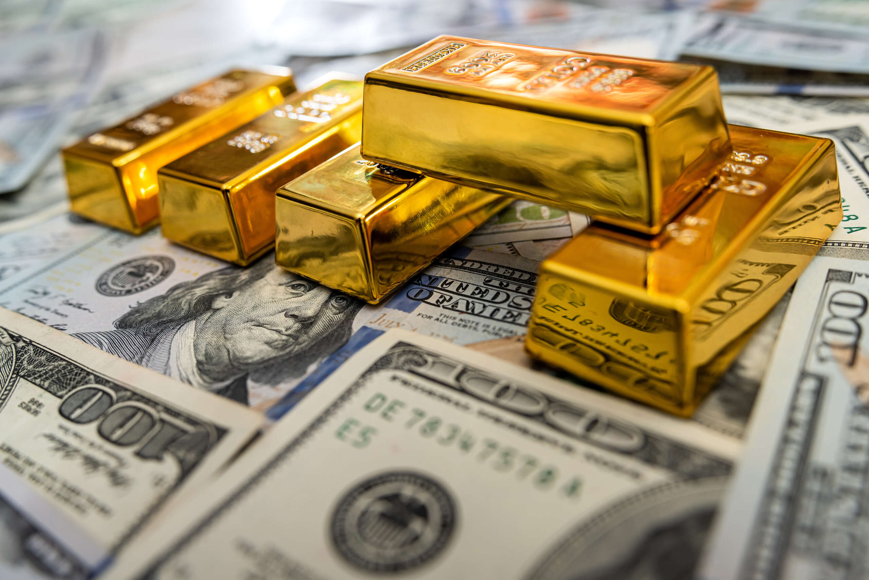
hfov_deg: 54.4
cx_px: 434
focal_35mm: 35
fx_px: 845
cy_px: 290
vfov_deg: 37.9
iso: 250
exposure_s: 1/250
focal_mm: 35
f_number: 7.1
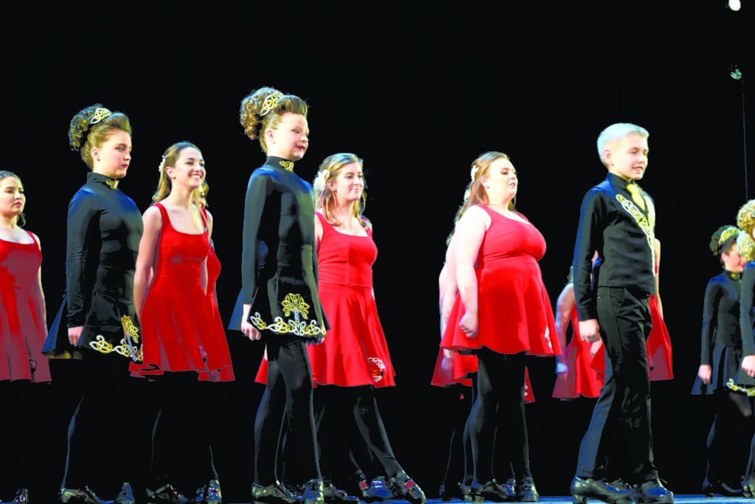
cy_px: 252
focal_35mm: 82
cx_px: 378
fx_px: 1730
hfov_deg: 24.6
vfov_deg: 16.6
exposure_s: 1/15
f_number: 6.3
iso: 500
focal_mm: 55
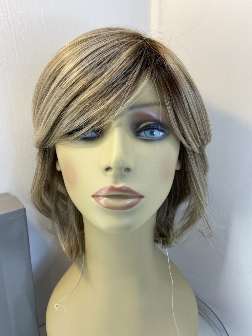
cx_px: 126
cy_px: 168
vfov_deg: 67.3
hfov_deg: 53.1
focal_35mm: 26
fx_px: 252
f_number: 1.8
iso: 50
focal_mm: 4.25
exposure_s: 1/100
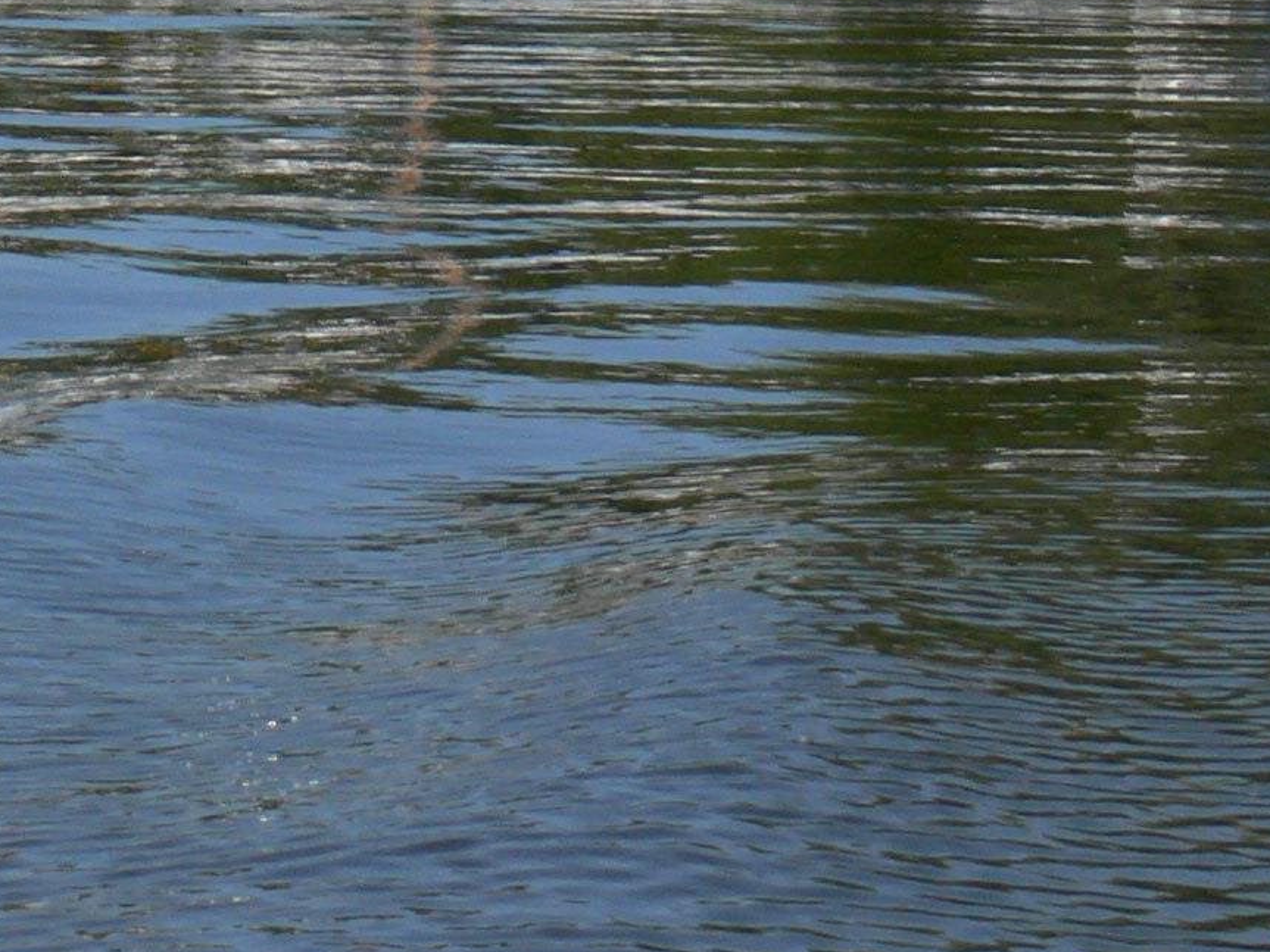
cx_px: -152
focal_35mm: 208
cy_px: -481
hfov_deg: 9.4
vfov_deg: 7.0
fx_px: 7630
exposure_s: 1/320
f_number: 5.6
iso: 80
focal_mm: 11.5
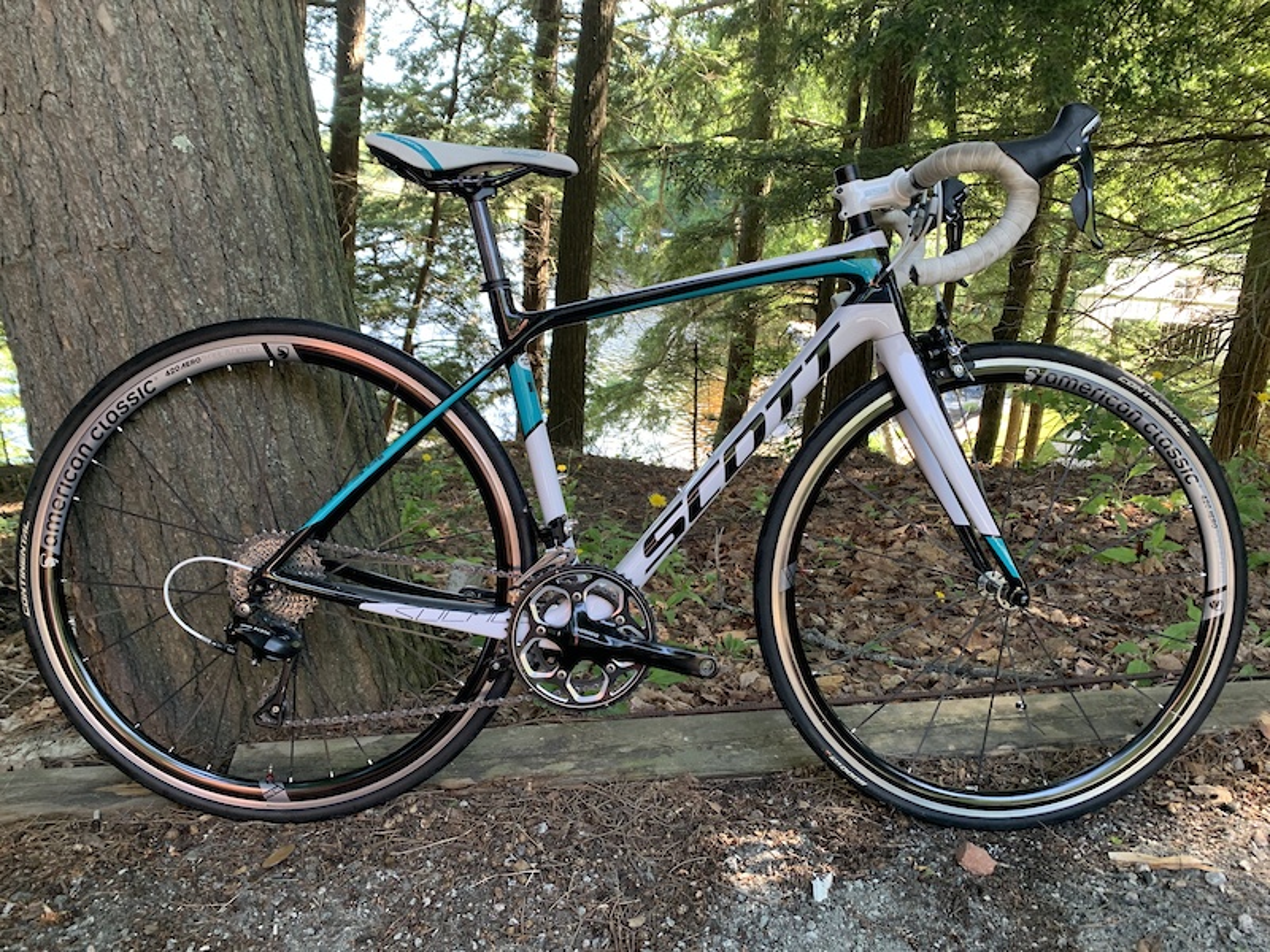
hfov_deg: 67.3
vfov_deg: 53.1
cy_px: 476
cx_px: 635
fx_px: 954
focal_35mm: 26
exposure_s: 1/90
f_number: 1.8
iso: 100
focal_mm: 4.25
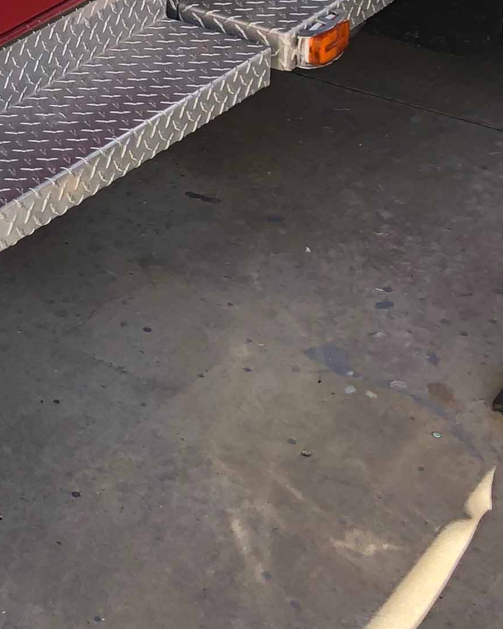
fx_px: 1879
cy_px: -363
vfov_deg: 16.9
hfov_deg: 14.2
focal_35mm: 101
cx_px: -259
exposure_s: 1/222
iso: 20
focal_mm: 3.99
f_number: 1.8
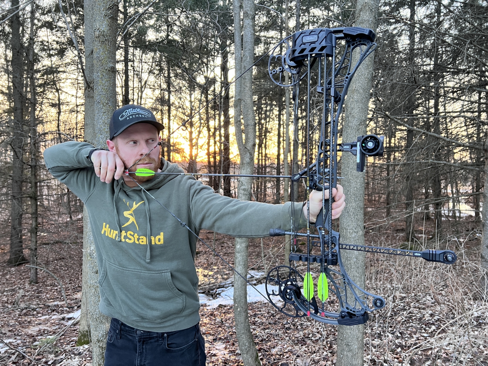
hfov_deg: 67.3
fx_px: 367
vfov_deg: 53.1
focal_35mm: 26
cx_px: 244
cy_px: 183
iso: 125
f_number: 1.5
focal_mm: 5.7
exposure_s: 1/60
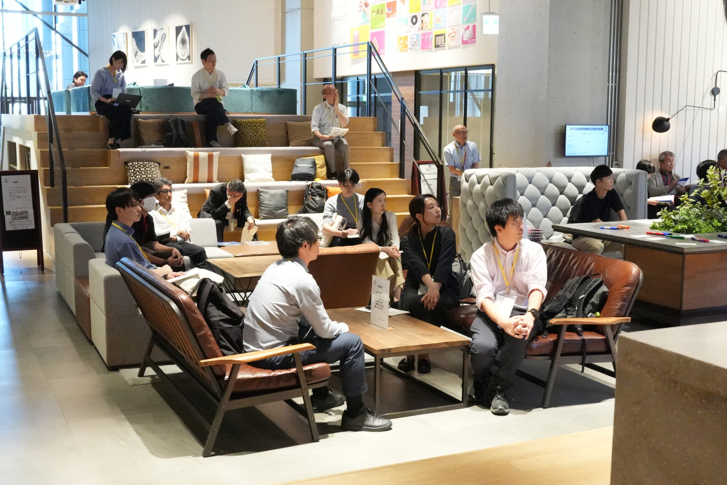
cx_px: 364
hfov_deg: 43.6
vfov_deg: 29.9
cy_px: 242
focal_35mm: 45
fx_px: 909
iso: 12800
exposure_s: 1/125
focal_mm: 30
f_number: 10
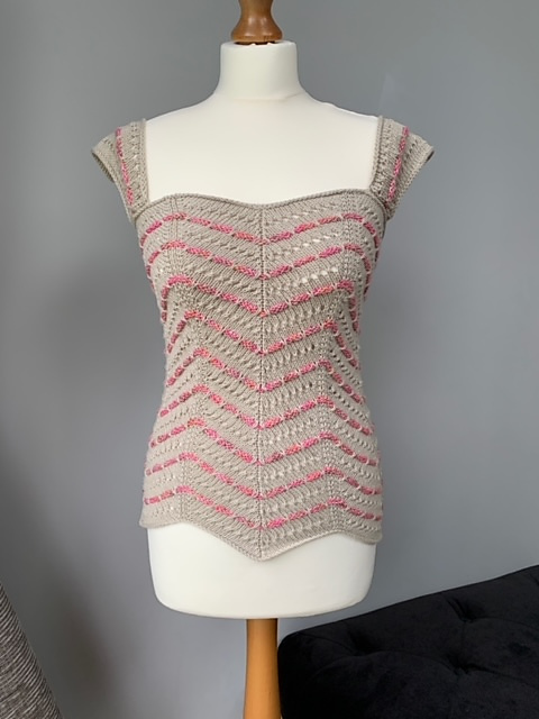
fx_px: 540
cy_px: 360
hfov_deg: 53.1
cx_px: 270
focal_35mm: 26
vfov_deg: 67.3
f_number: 1.8
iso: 100
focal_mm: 4.25
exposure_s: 1/111
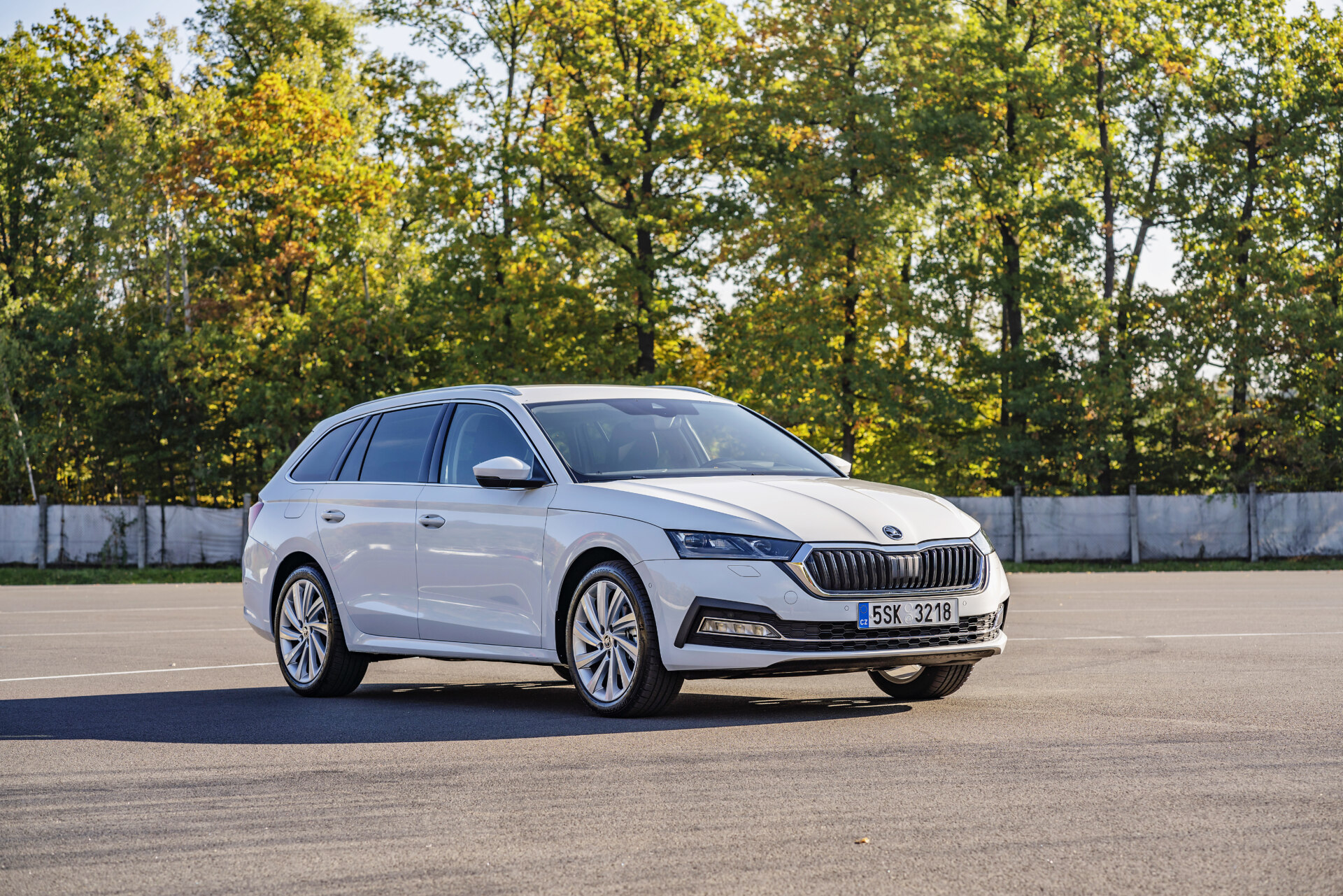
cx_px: 672
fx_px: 3171
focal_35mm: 85
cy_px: 448
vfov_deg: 16.1
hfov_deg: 23.9
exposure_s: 1/250
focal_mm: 85
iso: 100
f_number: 5.6
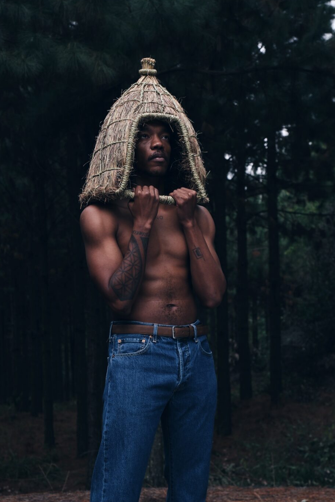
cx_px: 165
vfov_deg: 30.4
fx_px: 921
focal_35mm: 66
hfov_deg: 20.6
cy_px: 319
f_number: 4
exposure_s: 1/320
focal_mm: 29.2
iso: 320
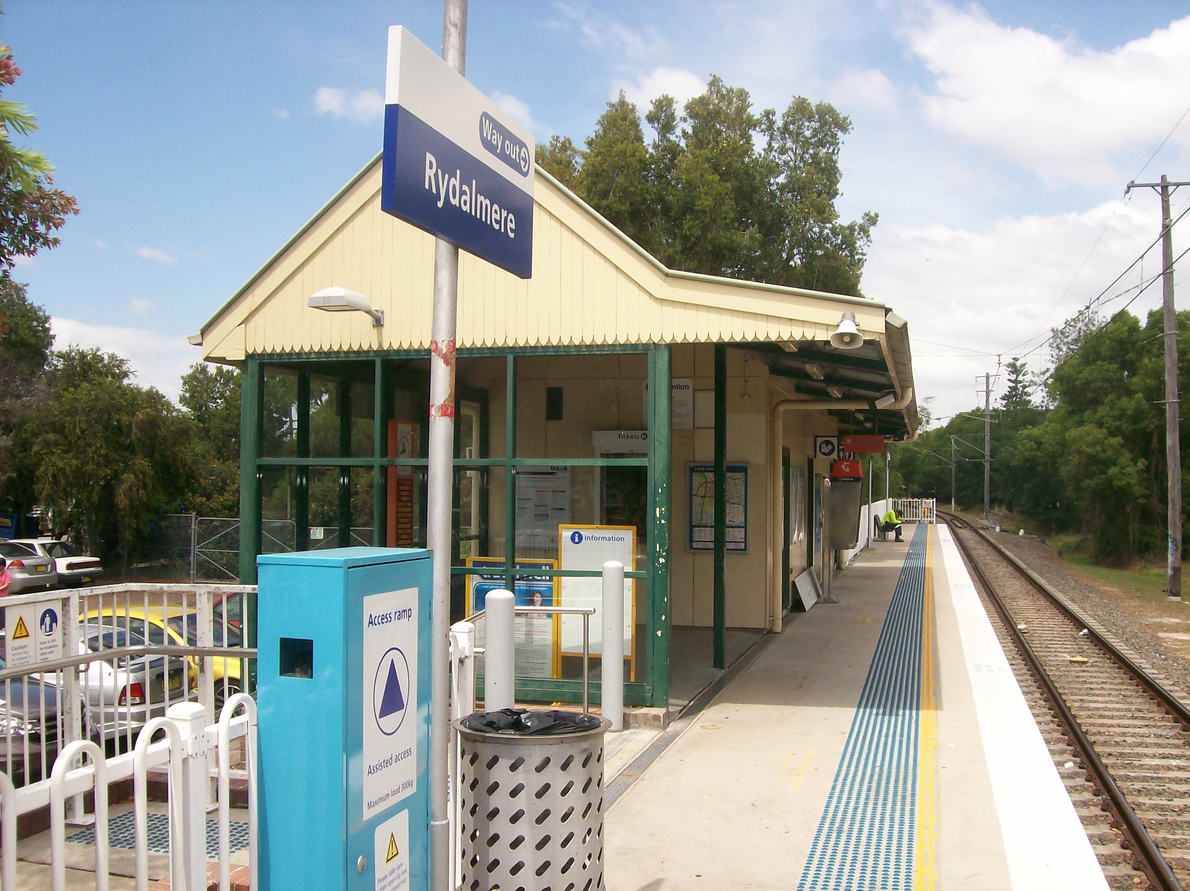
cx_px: 595
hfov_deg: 51.4
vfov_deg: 39.6
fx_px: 1237
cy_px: 446
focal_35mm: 36
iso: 80
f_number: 4.8
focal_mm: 6
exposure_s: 1/570
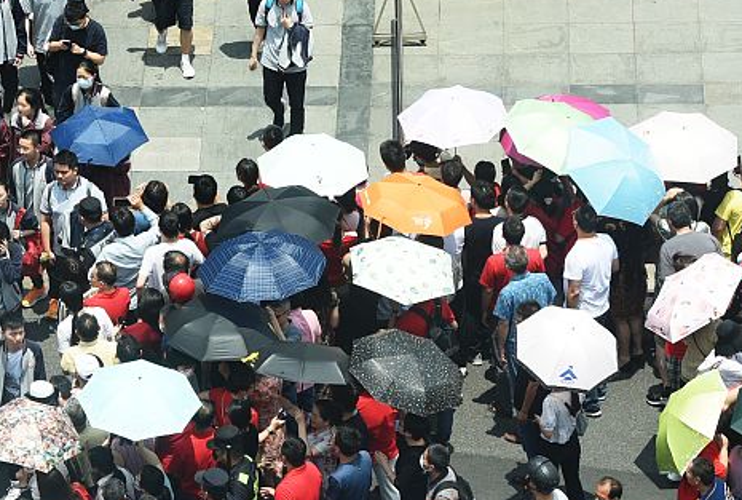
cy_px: 34
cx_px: 29
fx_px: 5064
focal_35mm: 245
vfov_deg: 5.6
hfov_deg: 8.3
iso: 100
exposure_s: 1/200
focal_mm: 95
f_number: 9
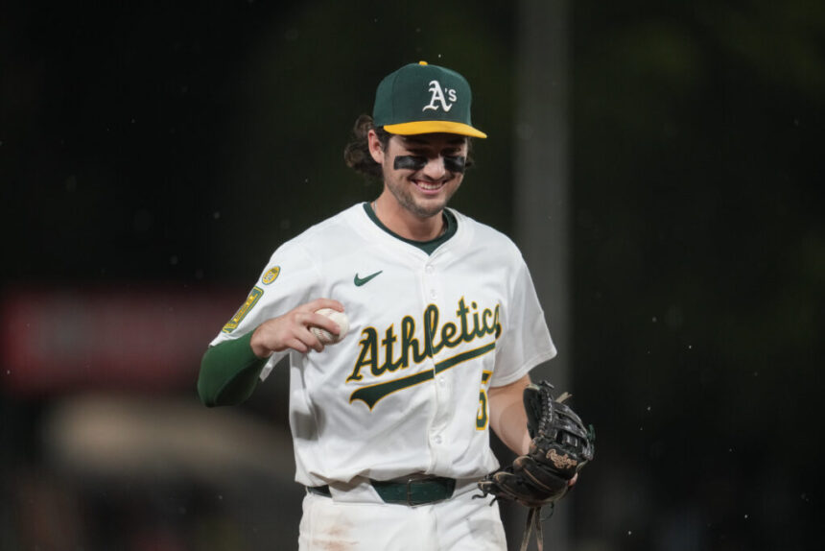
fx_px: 9169
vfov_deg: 3.4
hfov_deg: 5.2
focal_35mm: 400
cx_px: 412
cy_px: 276
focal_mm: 400
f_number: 2.8
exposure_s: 1/2000
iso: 2500
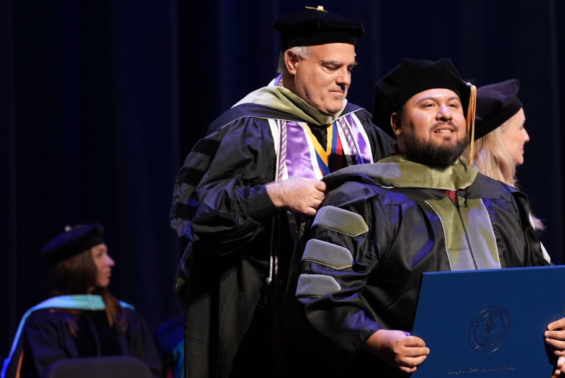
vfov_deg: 6.5
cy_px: 218
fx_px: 3314
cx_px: 424
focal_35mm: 211
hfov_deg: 9.7
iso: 2000
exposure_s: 1/400
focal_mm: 119
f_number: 3.5
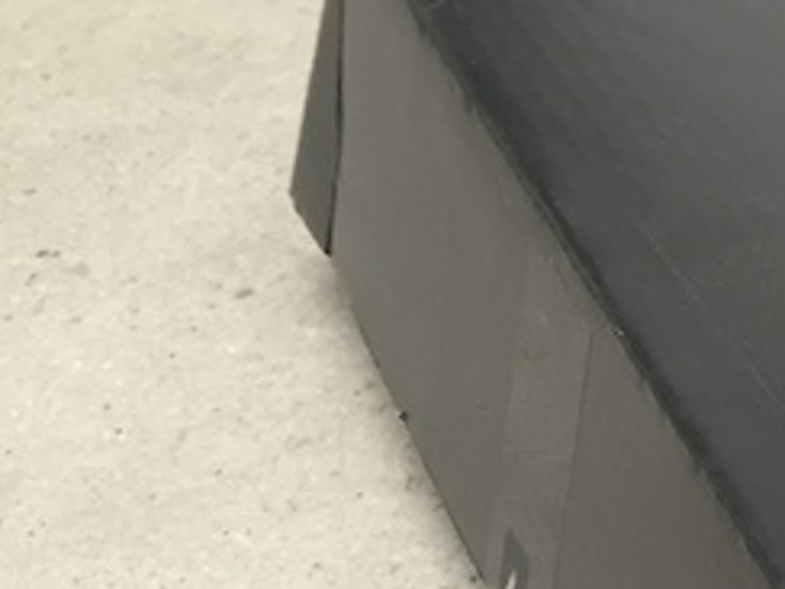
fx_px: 2154
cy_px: 760
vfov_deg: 14.9
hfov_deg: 18.4
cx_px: 1165
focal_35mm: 95
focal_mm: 4.15
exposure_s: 1/30
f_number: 2.2
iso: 100
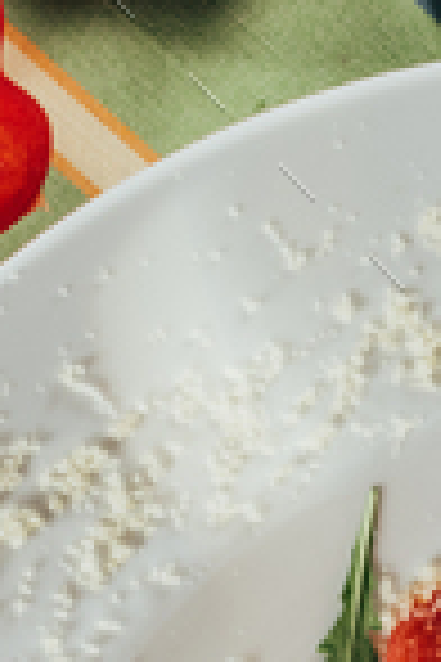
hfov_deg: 4.5
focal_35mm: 301
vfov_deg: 6.7
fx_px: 5530
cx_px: 590
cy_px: 1135
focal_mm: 50
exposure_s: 1/160
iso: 250
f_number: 9
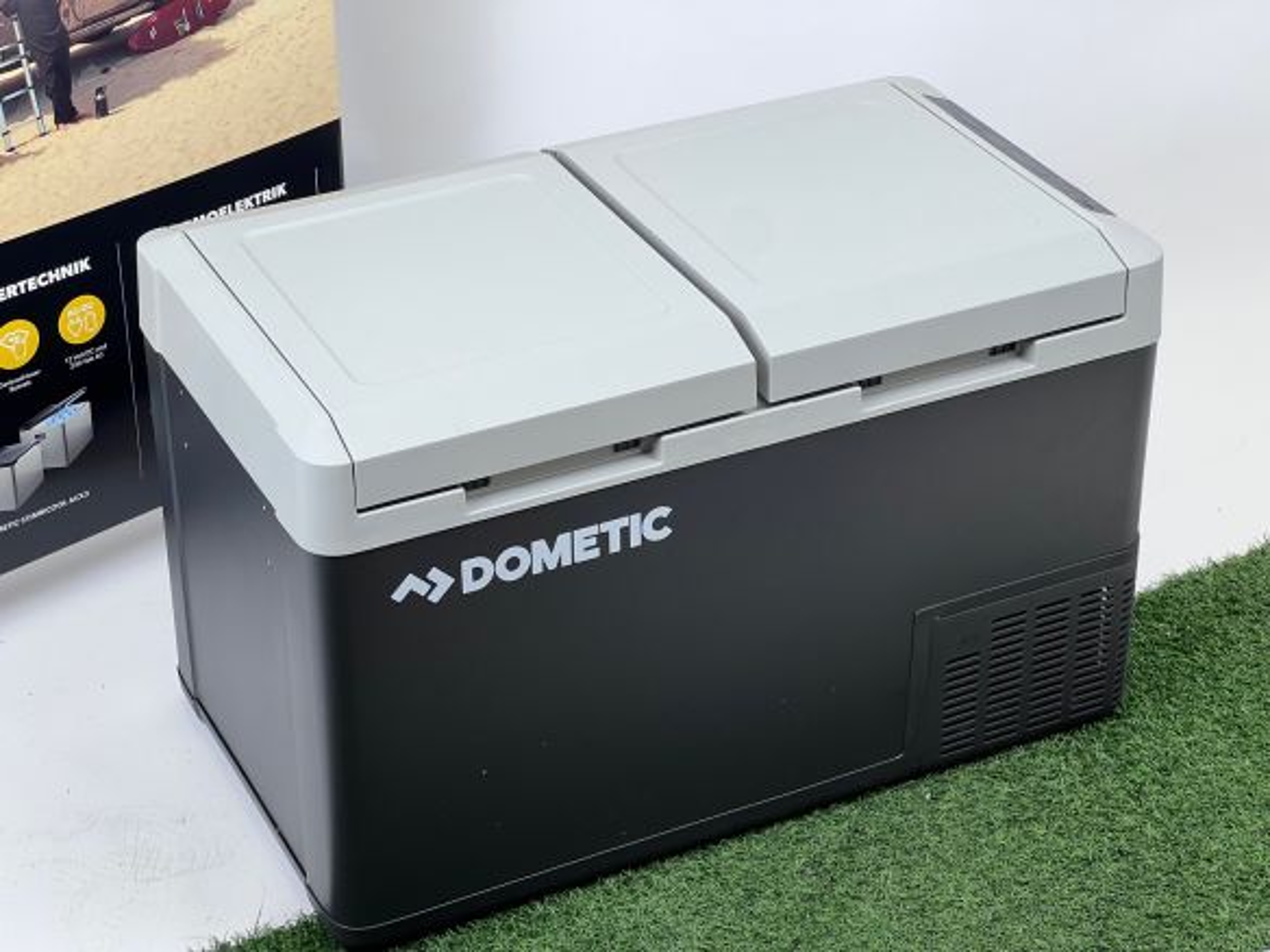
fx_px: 2825
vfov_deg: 19.1
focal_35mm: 77
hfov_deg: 25.3
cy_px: 476
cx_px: 635
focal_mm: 9
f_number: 2.8
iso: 64
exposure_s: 1/100
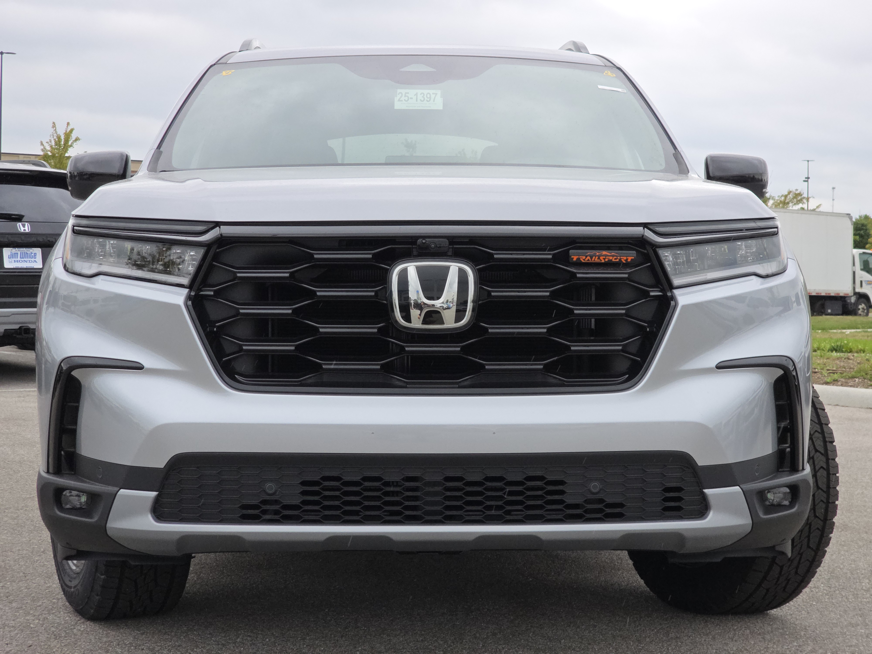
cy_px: 327
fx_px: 1738
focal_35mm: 69
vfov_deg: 21.3
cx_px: 436
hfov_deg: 28.2
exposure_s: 1/403
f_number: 2.4
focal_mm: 7.9
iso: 50
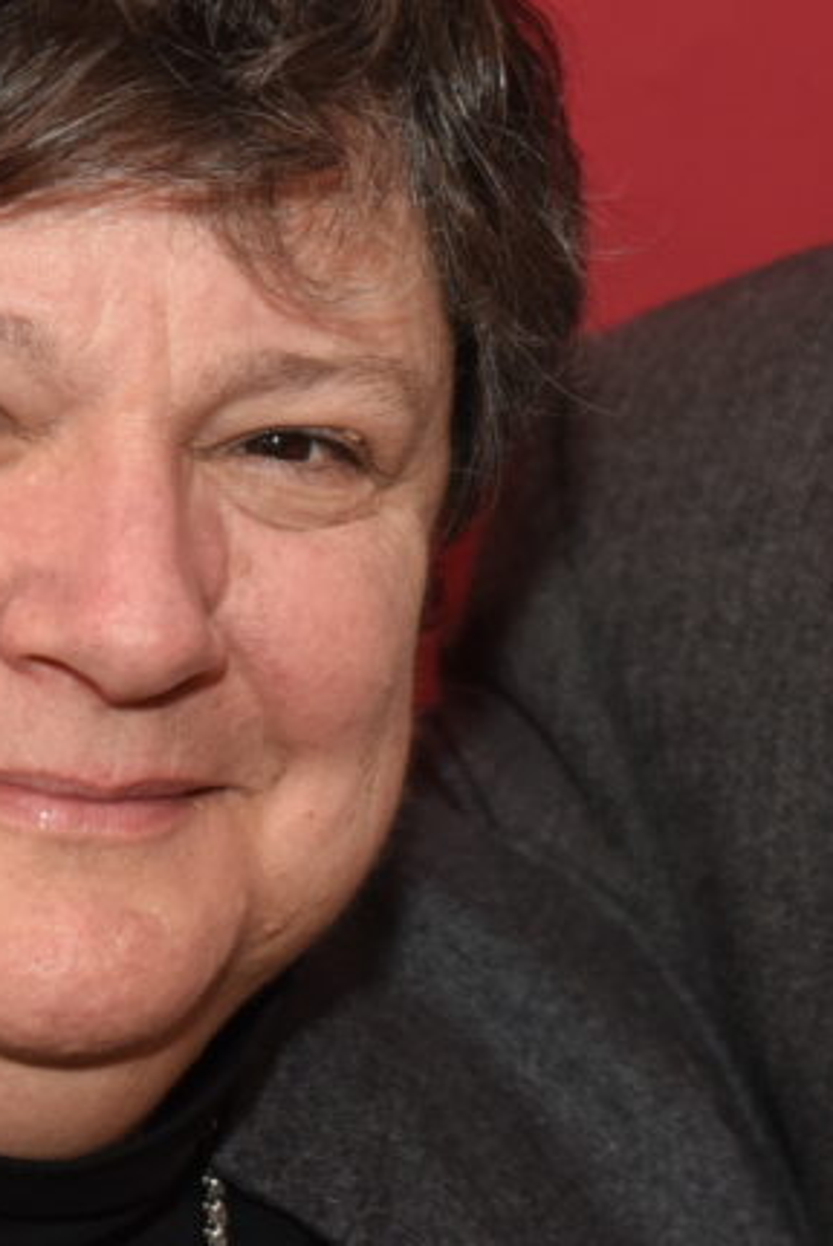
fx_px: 8559
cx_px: 633
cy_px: 265
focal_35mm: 247
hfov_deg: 5.6
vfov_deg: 8.3
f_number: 4
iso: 800
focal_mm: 52
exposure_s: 1/60
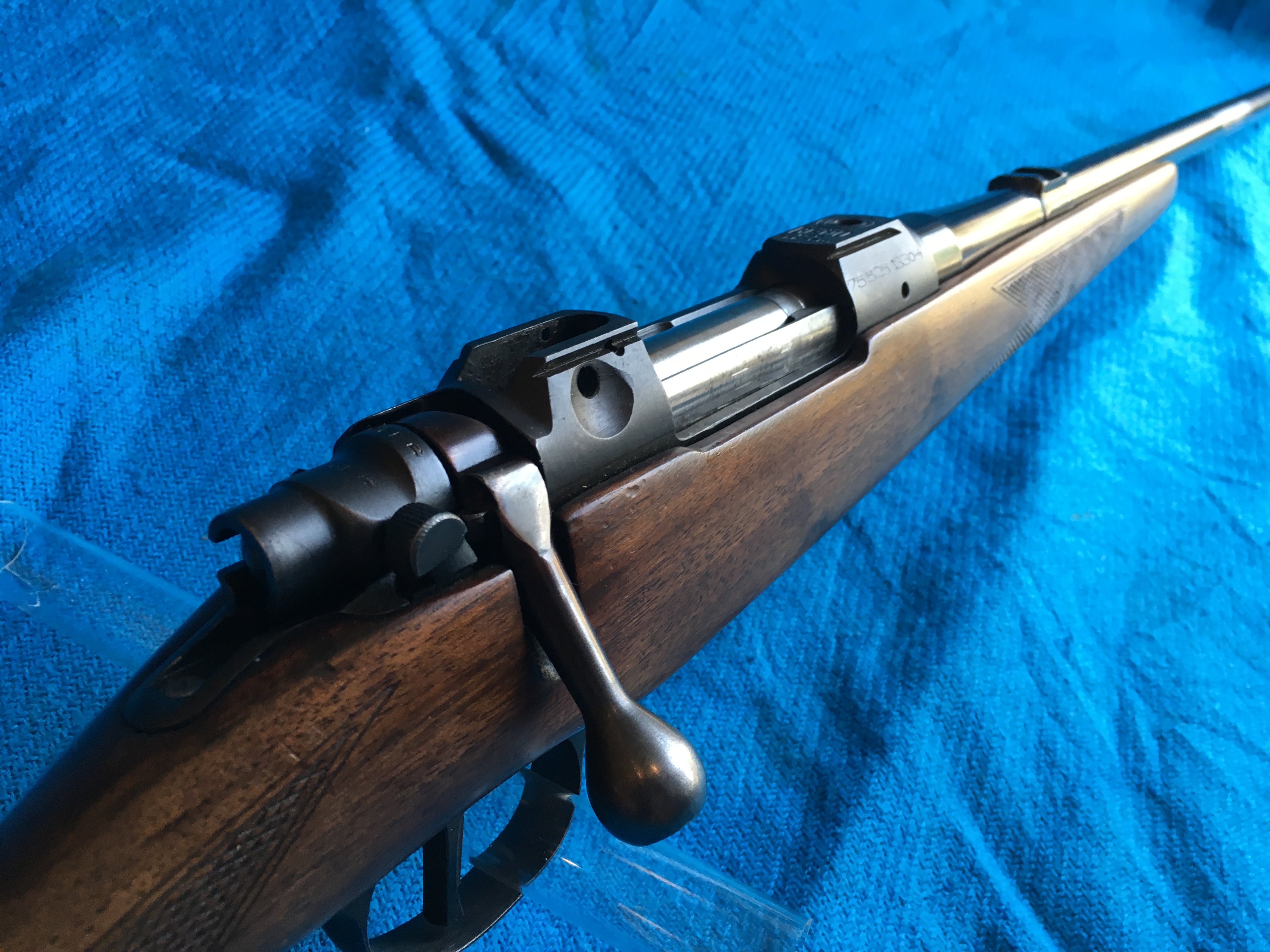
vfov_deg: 48.2
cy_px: 476
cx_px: 635
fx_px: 1064
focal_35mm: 29
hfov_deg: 61.7
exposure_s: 1/33
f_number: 2.2
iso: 50
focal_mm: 4.15
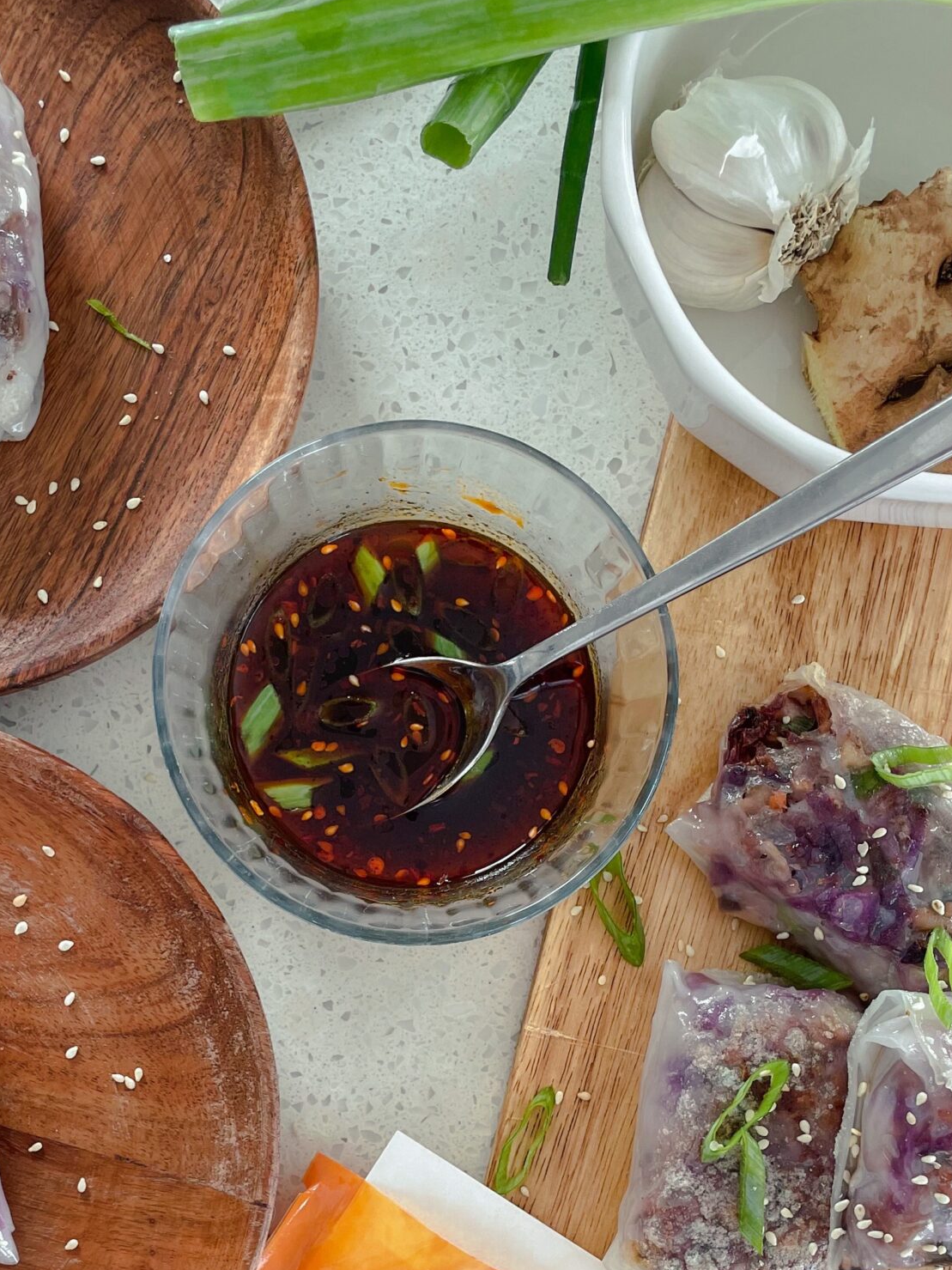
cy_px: 944
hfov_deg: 32.1
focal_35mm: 45
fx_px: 1650
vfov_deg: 40.9
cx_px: 407
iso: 80
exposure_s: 1/120
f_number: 1.6
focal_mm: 4.2
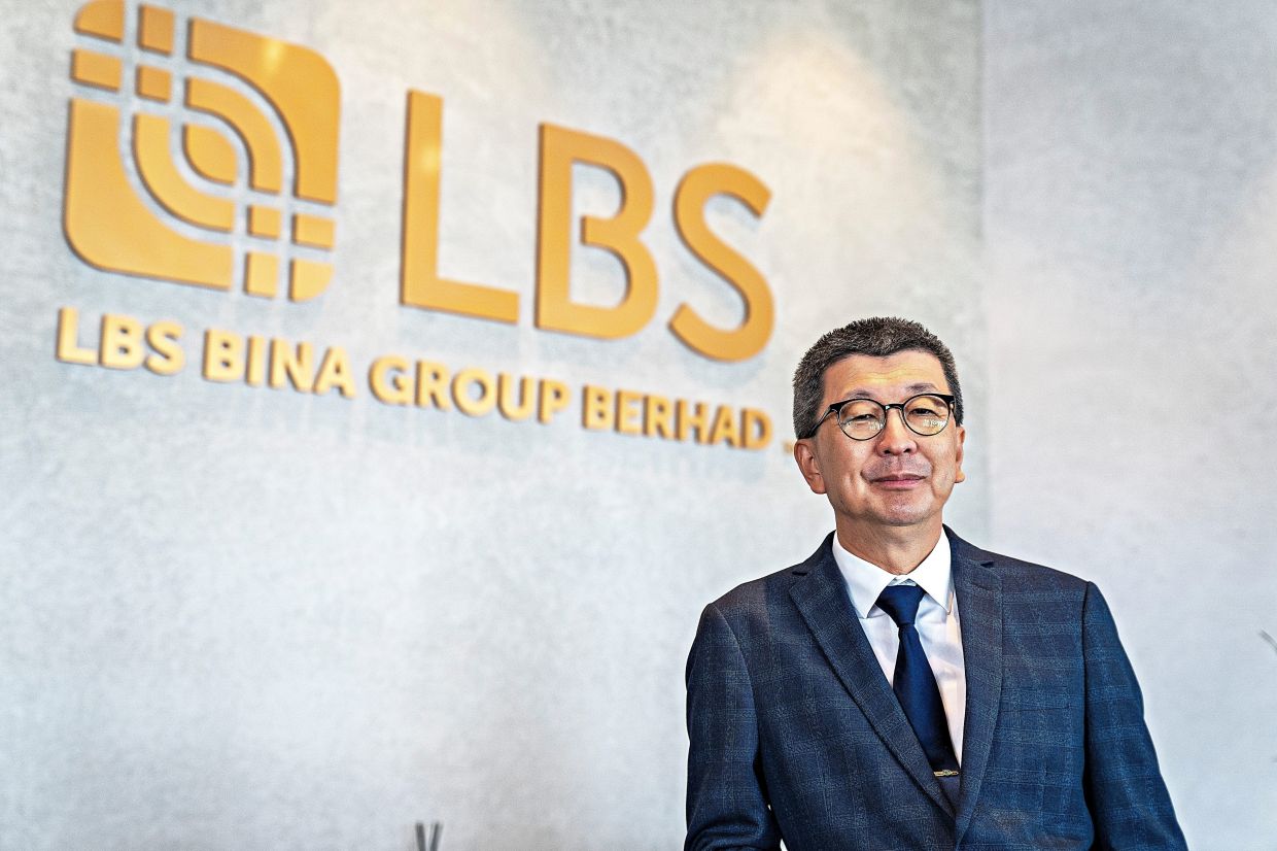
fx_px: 1738
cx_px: 638
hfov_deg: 40.4
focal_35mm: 49
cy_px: 426
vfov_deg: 27.5
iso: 640
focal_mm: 49
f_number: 2.8
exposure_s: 1/160
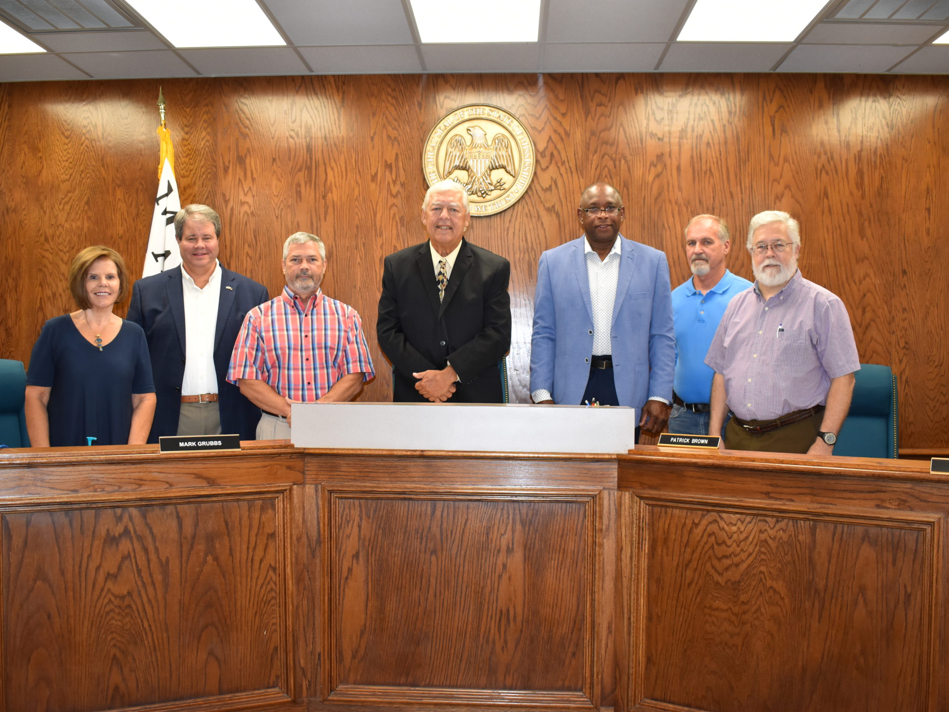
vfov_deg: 39.7
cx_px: 453
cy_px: 353
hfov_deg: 51.3
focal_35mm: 36
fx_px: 987
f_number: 4.5
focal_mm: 22
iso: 800
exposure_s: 1/80
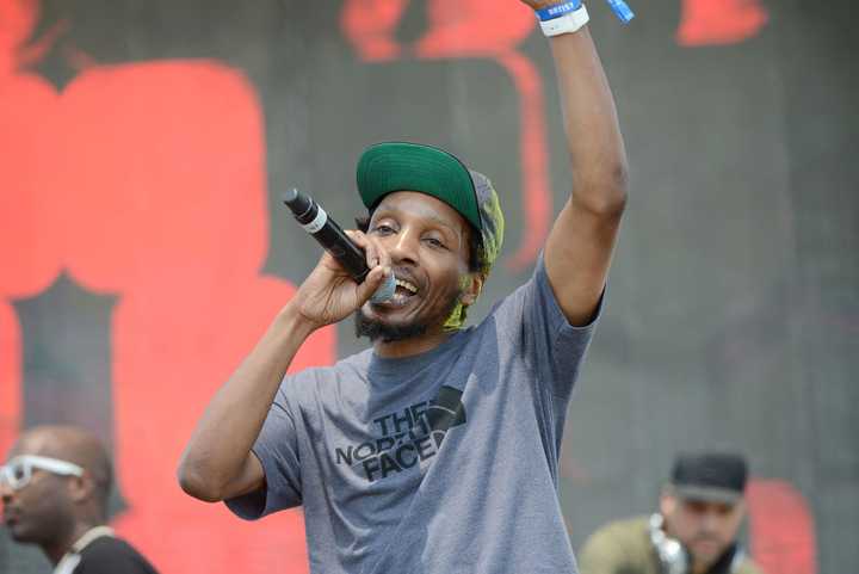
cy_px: 287
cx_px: 430
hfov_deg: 11.7
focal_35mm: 175
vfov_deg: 7.9
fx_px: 4178
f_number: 5
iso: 800
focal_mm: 175
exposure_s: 1/1600
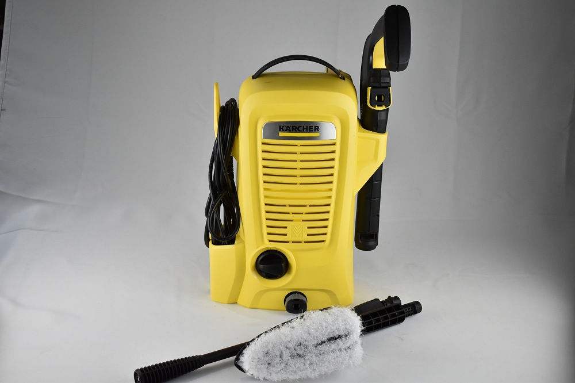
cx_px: 288
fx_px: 838
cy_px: 192
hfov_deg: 37.9
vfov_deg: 25.7
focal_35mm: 52
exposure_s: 1/320
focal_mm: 35
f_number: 5
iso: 800
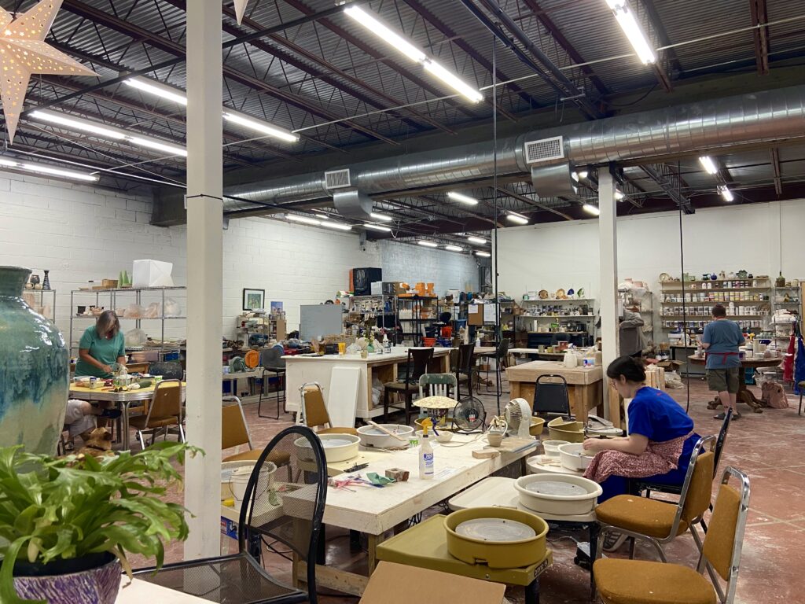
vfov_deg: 53.1
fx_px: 605
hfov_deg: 67.3
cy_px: 302
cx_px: 402
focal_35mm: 26
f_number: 1.8
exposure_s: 1/60
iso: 100
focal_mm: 4.25
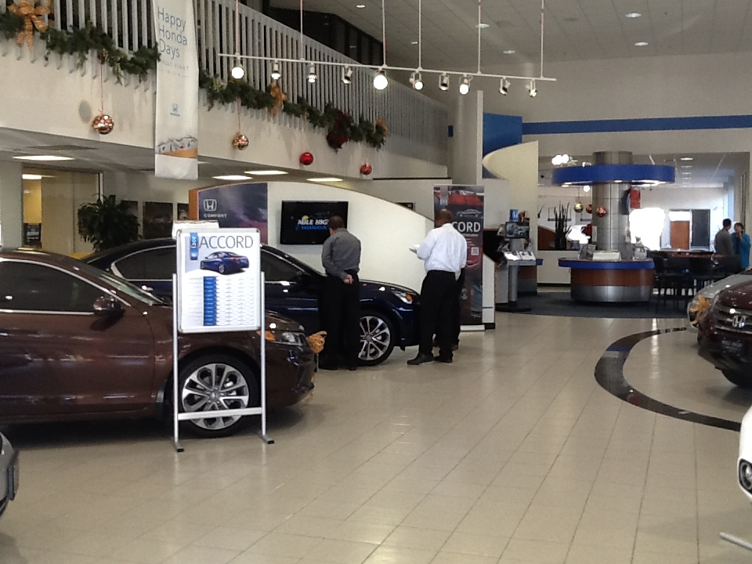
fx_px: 956
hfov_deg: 42.9
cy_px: 282
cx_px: 376
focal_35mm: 44
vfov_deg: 32.9
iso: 40
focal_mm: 2.03
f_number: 2.4
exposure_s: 1/40
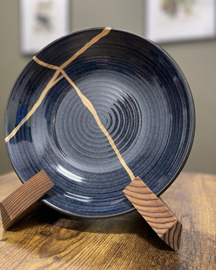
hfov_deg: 48.4
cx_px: 97
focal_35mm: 30
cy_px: 114
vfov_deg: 58.5
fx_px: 240
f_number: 1.6
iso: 200
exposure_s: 1/60
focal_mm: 4.2
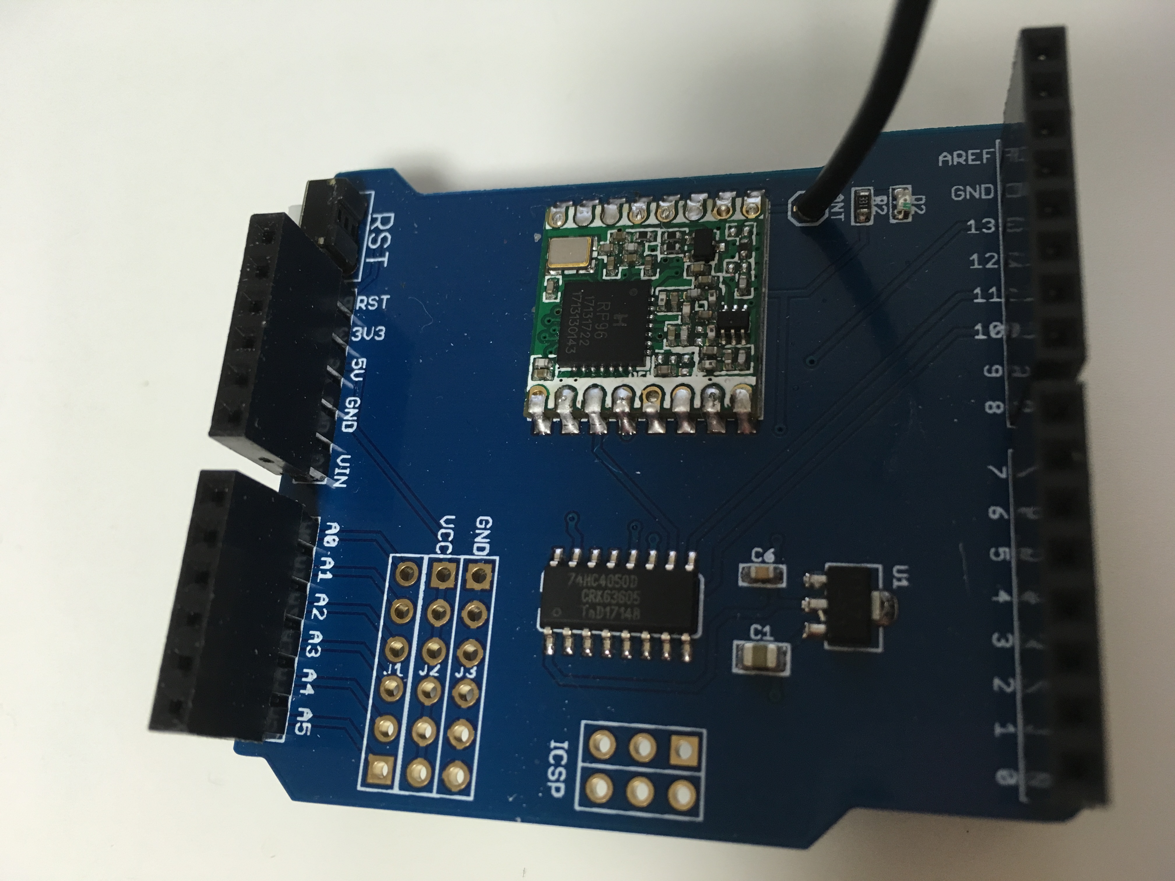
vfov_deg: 48.2
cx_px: 588
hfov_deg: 61.7
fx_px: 984
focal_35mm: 29
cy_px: 440
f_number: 2.2
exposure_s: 1/30
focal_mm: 4.15
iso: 80
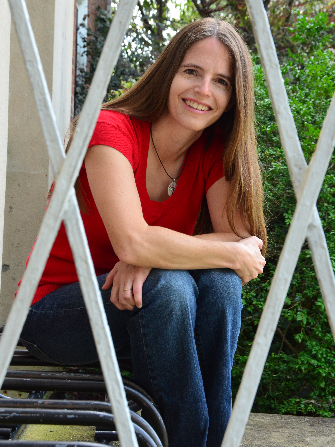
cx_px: 168
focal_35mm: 72
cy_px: 201
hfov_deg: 20.4
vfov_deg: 27.0
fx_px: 929
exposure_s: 1/160
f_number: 8
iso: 800
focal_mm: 44
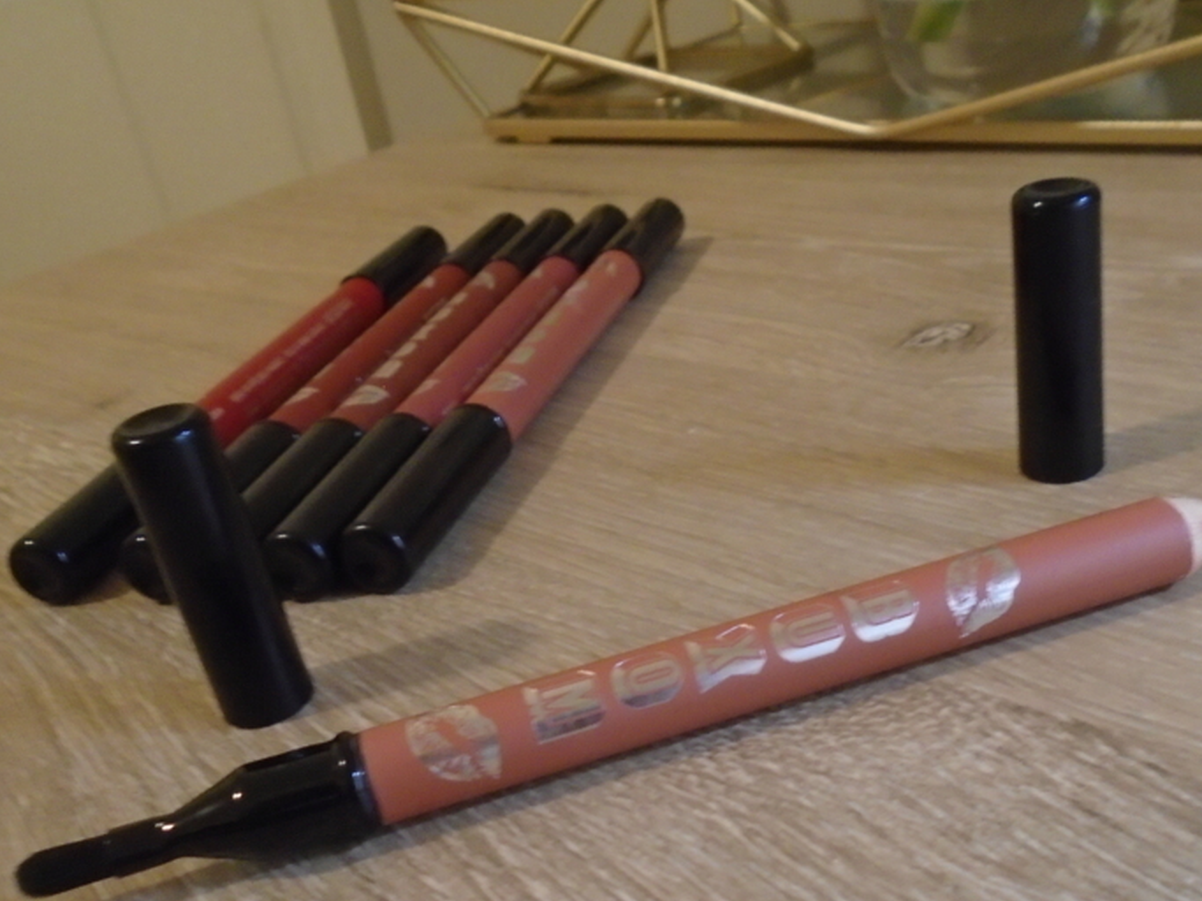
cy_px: 655
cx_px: 697
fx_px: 1354
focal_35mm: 39
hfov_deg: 47.7
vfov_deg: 36.1
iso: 400
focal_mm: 4.6
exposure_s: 1/8
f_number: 3.2
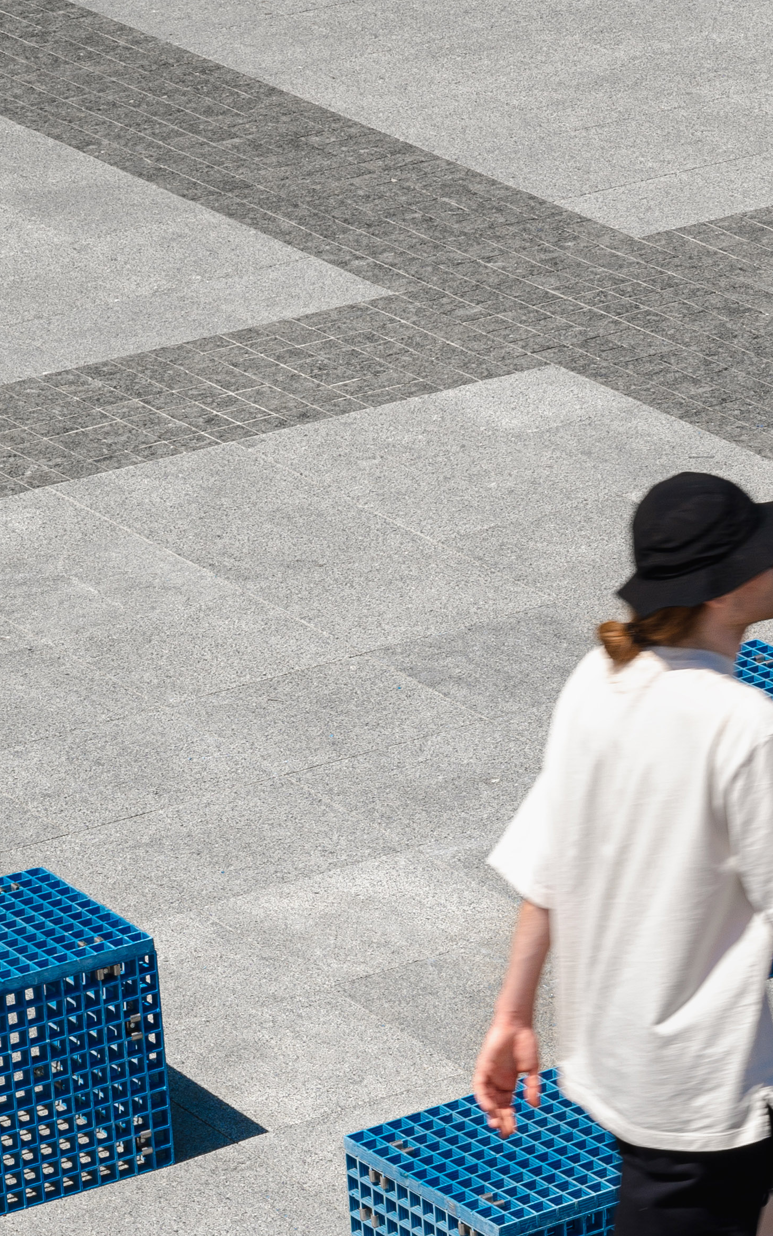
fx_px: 6202
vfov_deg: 11.1
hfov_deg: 7.1
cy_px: 1577
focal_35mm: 184
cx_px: 899
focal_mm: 70
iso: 100
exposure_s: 1/80
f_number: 13
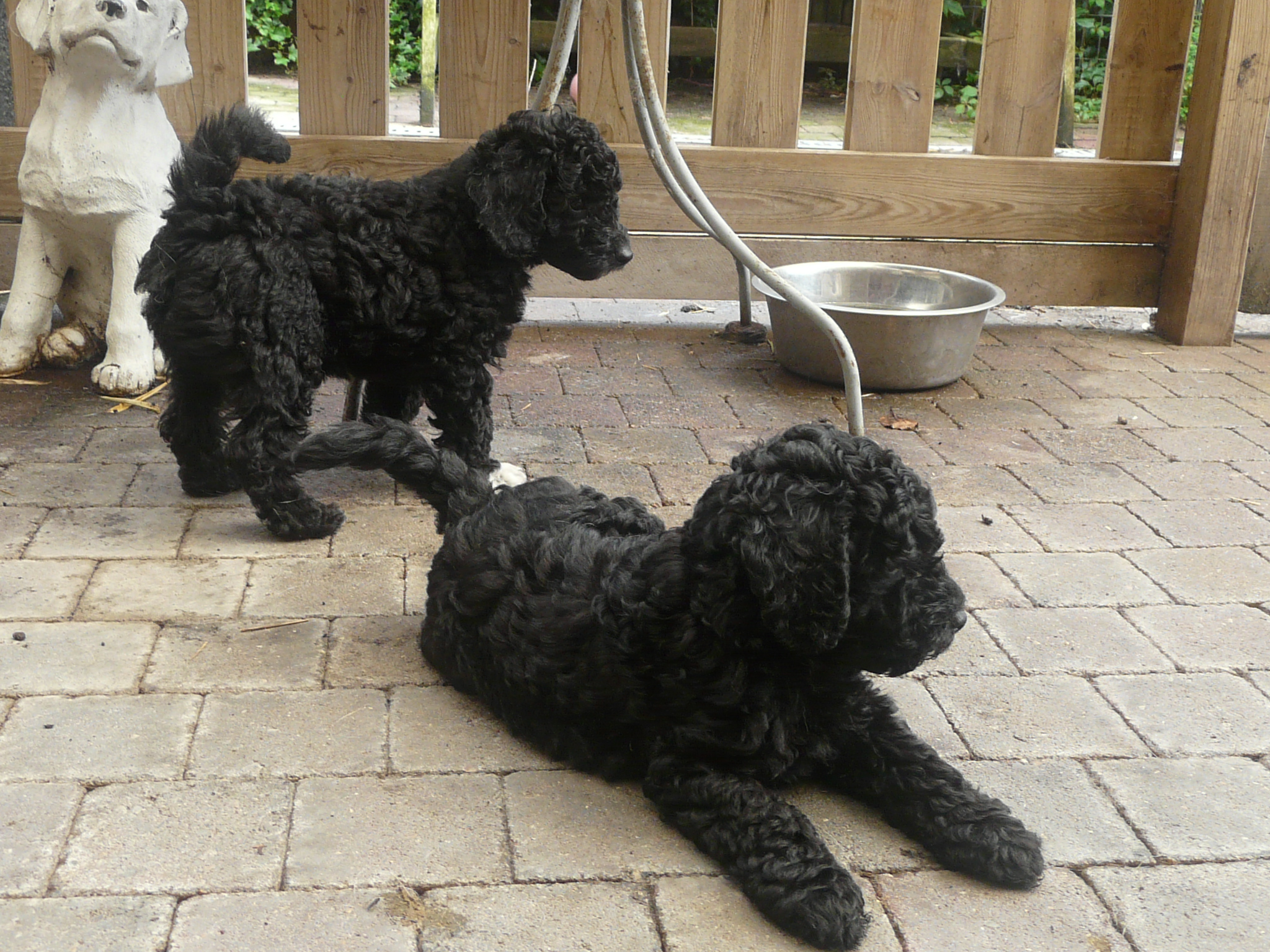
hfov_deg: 44.8
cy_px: 476
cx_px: 635
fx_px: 1541
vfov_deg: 34.3
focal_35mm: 42
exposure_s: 1/100
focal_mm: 4.6
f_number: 2.8
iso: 100
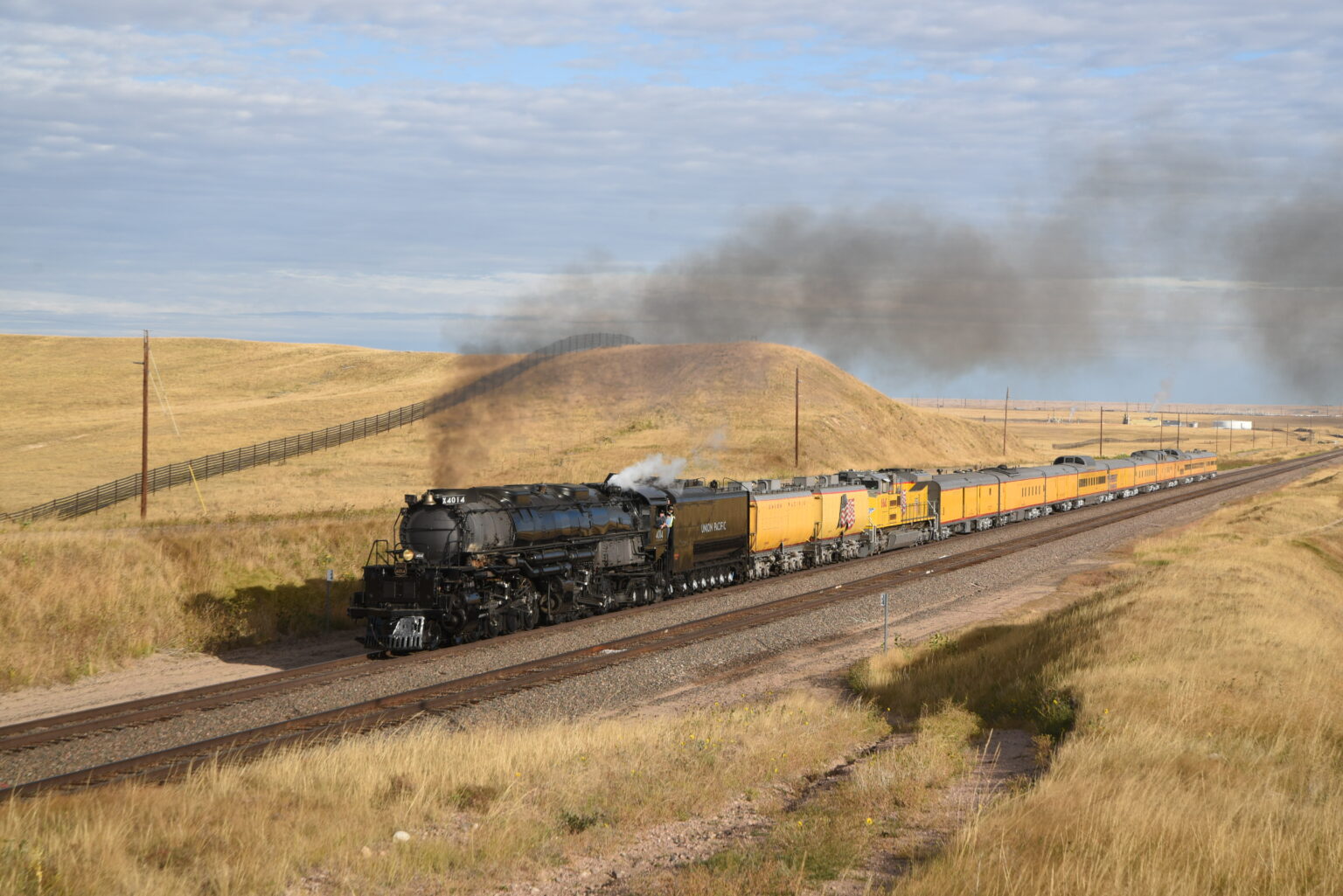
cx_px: 672
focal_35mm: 75
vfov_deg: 18.2
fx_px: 2799
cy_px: 448
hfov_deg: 27.0
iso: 400
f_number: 11
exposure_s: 1/640
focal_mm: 75
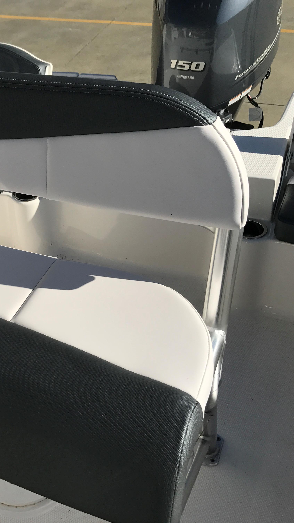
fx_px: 568
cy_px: 261
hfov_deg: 28.0
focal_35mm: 41
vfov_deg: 49.4
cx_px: 33
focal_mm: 3.99
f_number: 1.8
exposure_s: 1/5051
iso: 20
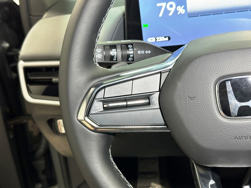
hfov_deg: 39.7
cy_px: 94
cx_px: 126
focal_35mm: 48
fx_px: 348
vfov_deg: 30.3
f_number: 1.78
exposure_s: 1/40
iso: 500
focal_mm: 6.86
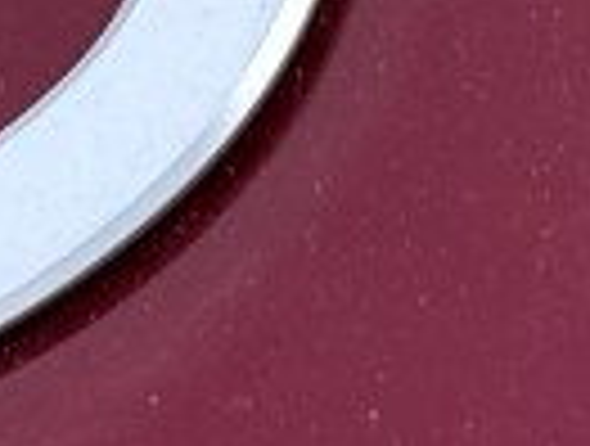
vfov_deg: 4.0
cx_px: -842
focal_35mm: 374
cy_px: -113
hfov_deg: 5.1
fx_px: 6392
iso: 64
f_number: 1.78
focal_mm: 6.86
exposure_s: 1/1815
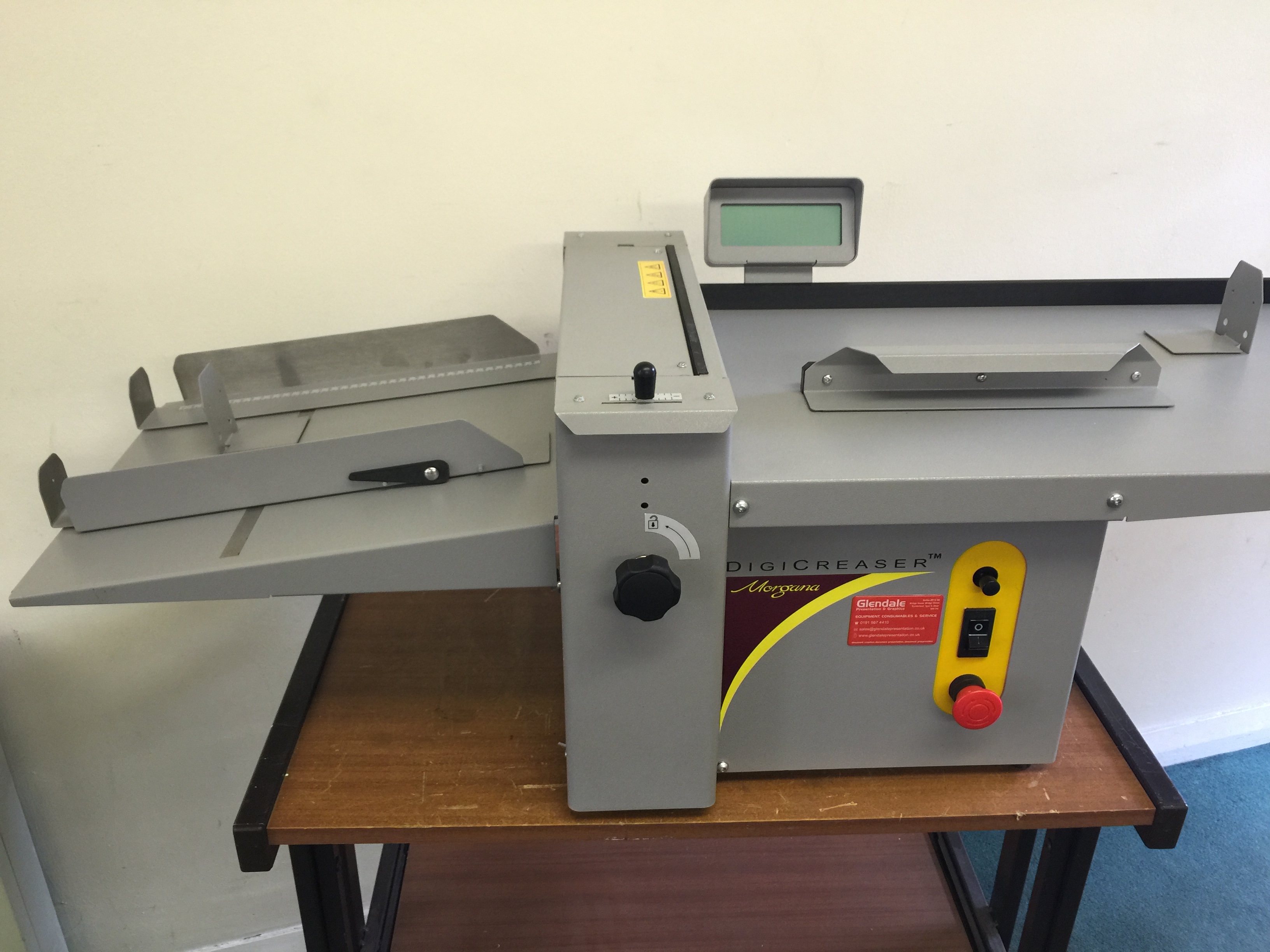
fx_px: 1064
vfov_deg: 48.2
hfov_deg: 61.7
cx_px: 635
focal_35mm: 29
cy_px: 476
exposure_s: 1/17
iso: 50
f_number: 2.2
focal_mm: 4.15
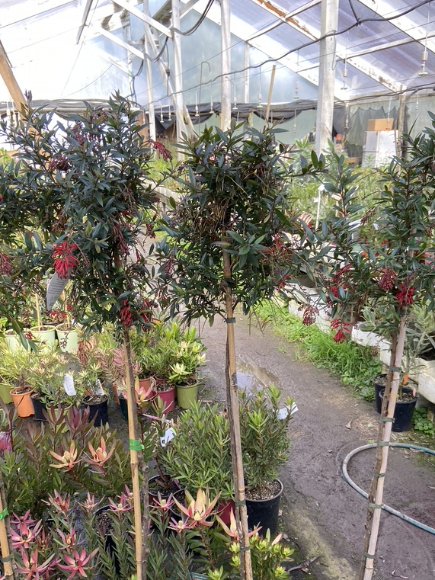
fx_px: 586
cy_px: 386
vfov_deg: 51.7
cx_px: 184
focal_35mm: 35
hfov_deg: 40.6
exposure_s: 1/191
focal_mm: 4.25
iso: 32
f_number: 1.8
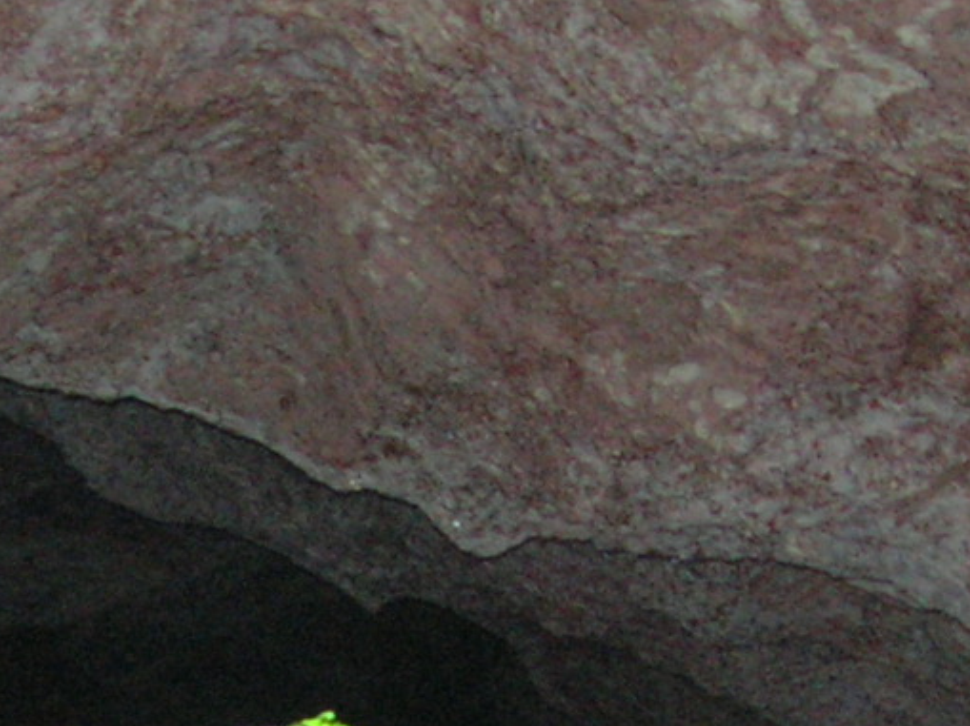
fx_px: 4284
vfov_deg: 9.4
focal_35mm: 153
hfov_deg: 12.8
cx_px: 135
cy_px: 1172
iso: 200
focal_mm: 7.8
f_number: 2.8
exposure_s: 1/60.1
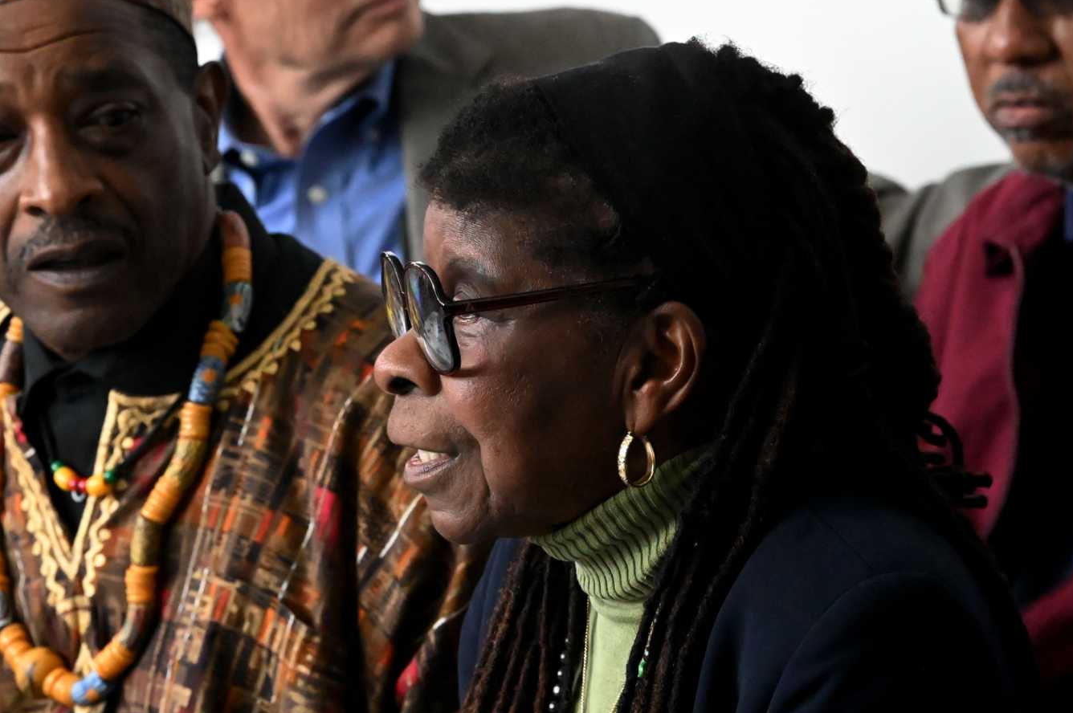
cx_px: 436
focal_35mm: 207
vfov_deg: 6.6
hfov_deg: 9.9
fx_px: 6164
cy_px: 222
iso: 20000
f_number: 8
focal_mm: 135
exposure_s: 1/640
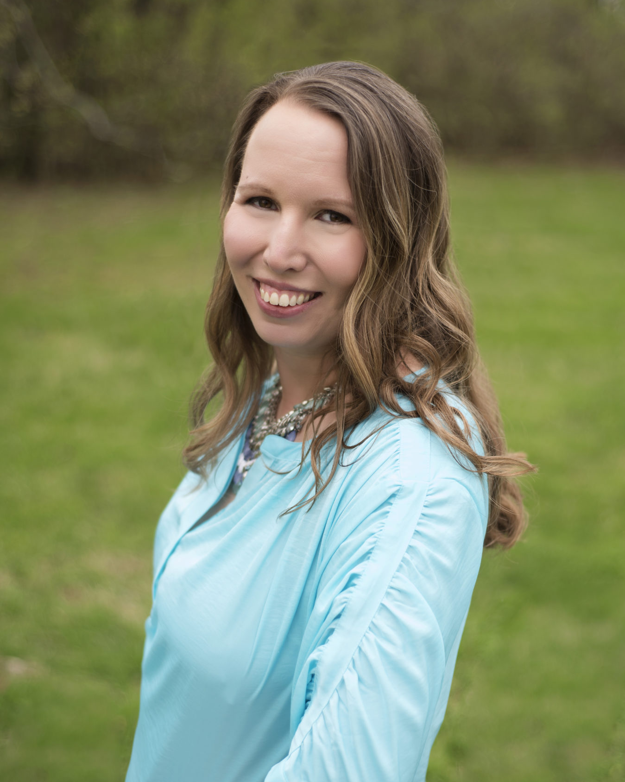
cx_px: 309
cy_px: 469
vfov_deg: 32.9
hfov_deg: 26.7
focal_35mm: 57
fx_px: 1318
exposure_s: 1/400
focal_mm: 50
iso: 50
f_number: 2
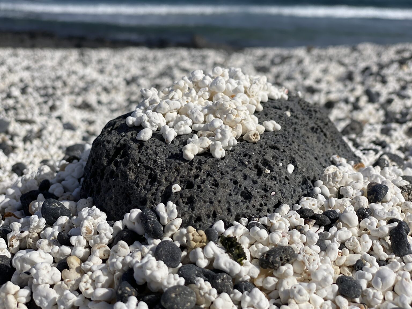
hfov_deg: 36.8
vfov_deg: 28.0
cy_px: 154
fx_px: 619
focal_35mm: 52
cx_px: 206
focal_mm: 6
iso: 25
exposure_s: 1/4348
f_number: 2
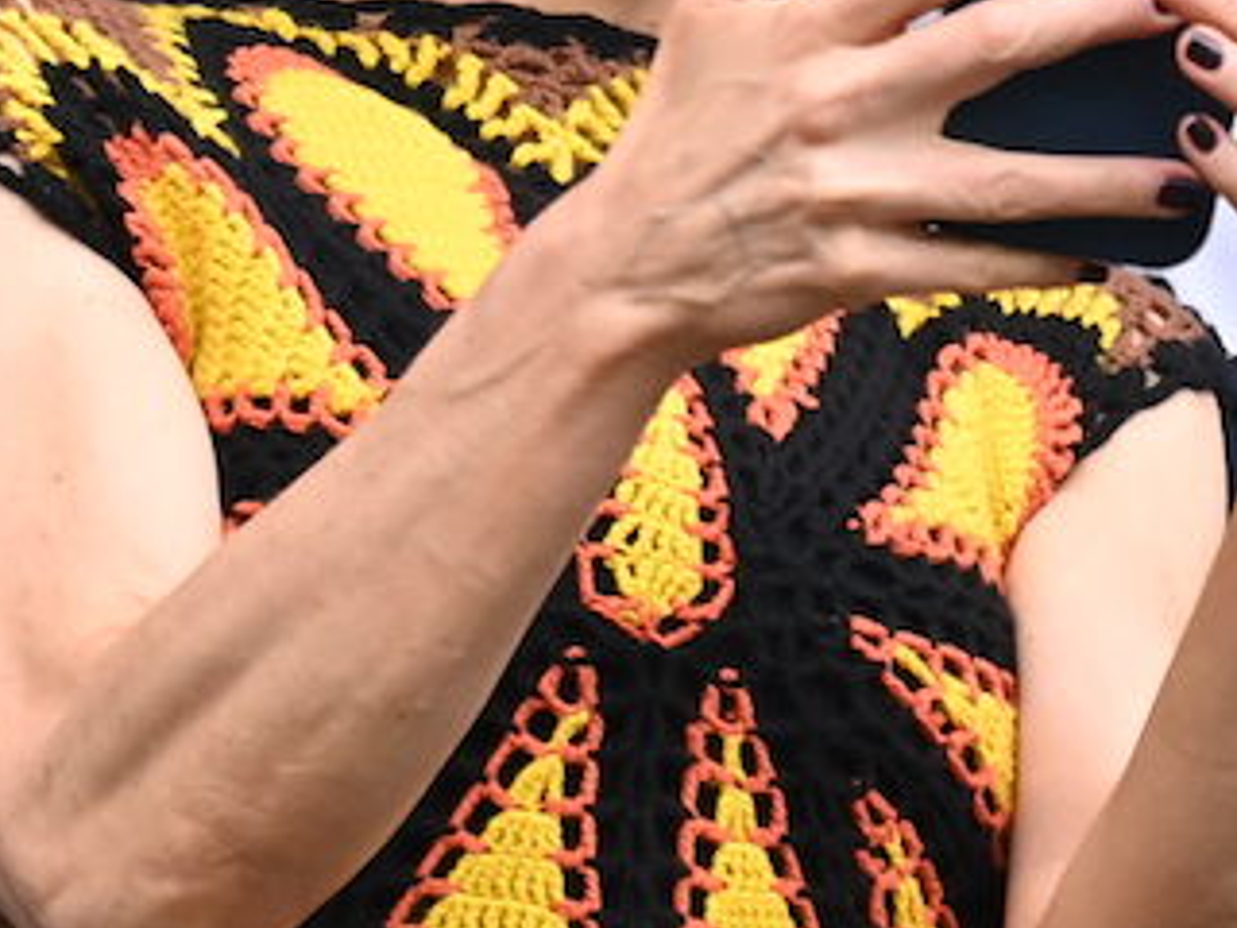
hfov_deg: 1.1
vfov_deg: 0.8
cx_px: 1160
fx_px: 64359
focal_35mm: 1801
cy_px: 472
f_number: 4
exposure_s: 1/320
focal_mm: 500
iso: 2500
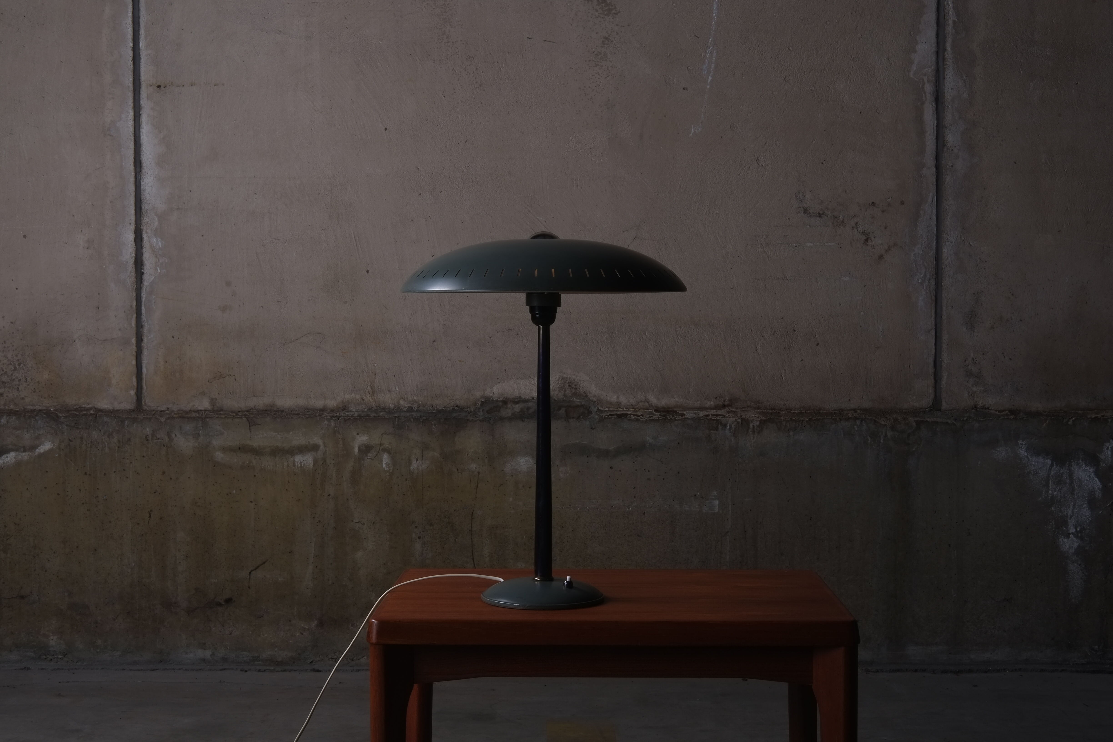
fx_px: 1638
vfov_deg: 25.5
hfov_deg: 37.5
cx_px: 556
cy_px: 371
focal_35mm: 53
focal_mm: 35
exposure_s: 1/125
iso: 100
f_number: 16
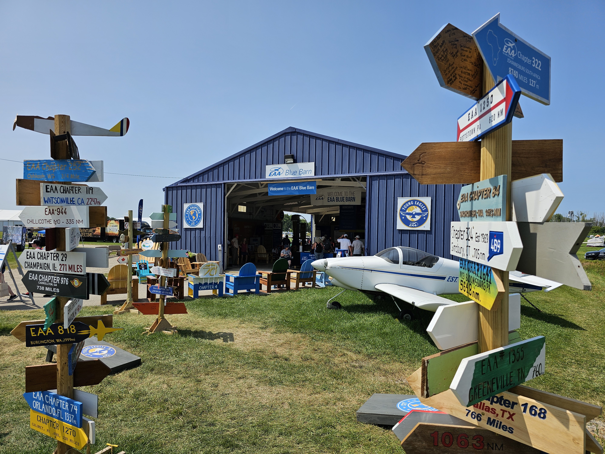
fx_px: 402
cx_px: 302
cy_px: 227
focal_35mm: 23
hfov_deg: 73.9
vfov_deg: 58.9
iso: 10
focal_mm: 6.3
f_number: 1.7
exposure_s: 1/1176
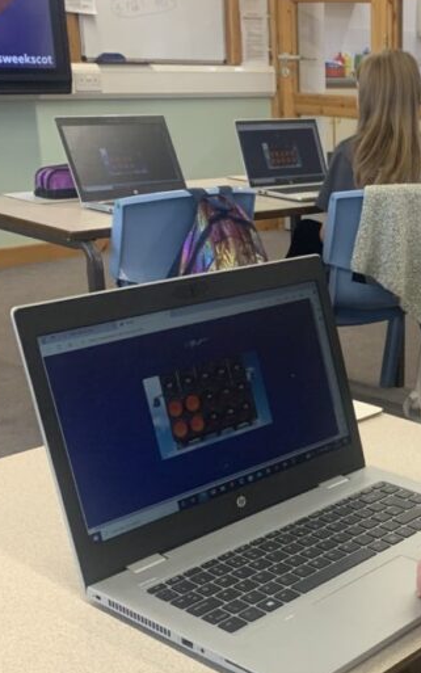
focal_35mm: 55
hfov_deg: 22.0
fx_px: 1009
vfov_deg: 36.6
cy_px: 430
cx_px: 487
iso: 80
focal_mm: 4.25
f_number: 1.8
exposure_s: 1/45
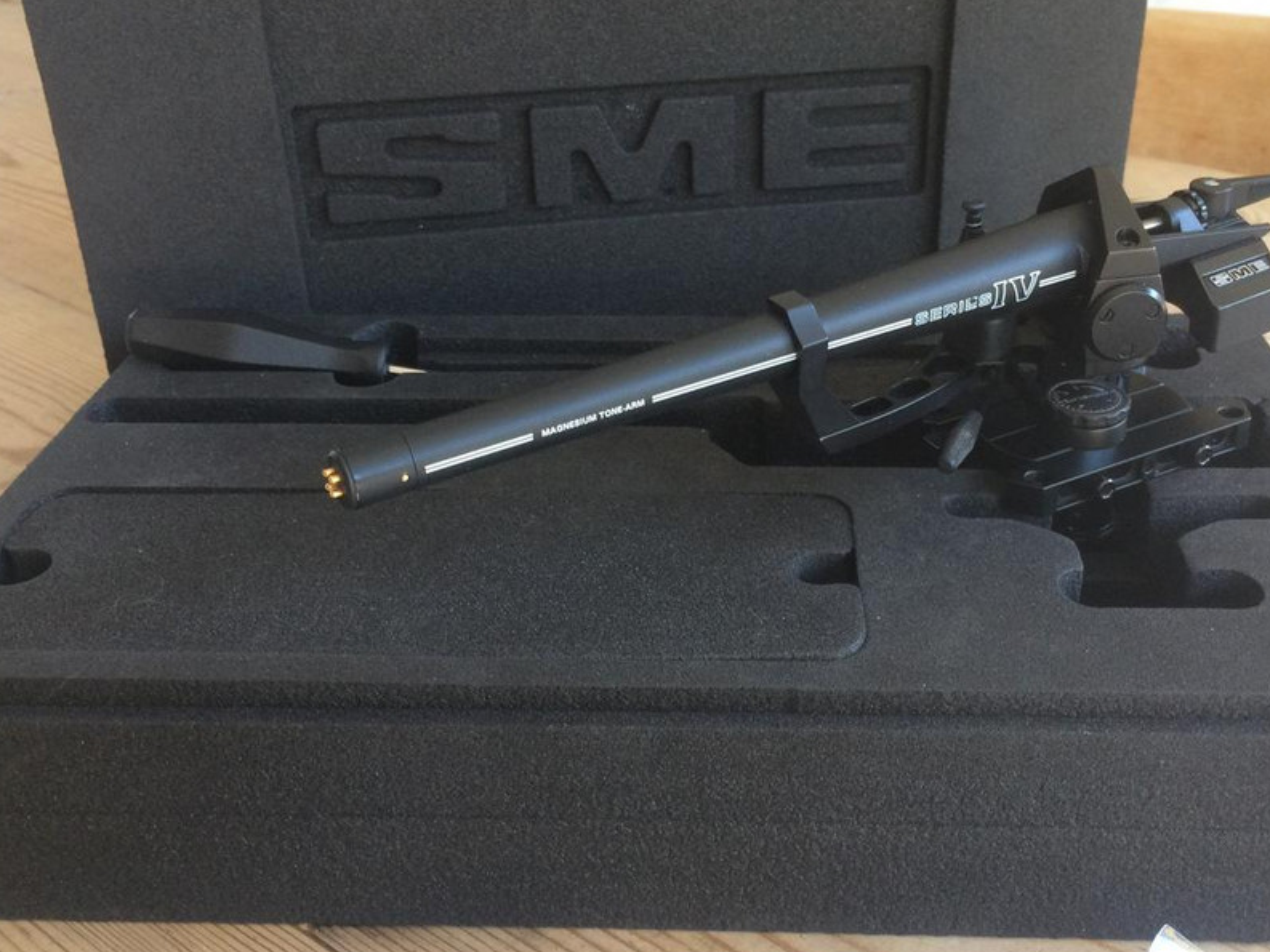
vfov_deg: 36.8
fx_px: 1431
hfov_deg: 47.8
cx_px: 686
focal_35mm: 39
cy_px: 438
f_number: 2.2
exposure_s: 1/33
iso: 100
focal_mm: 4.15
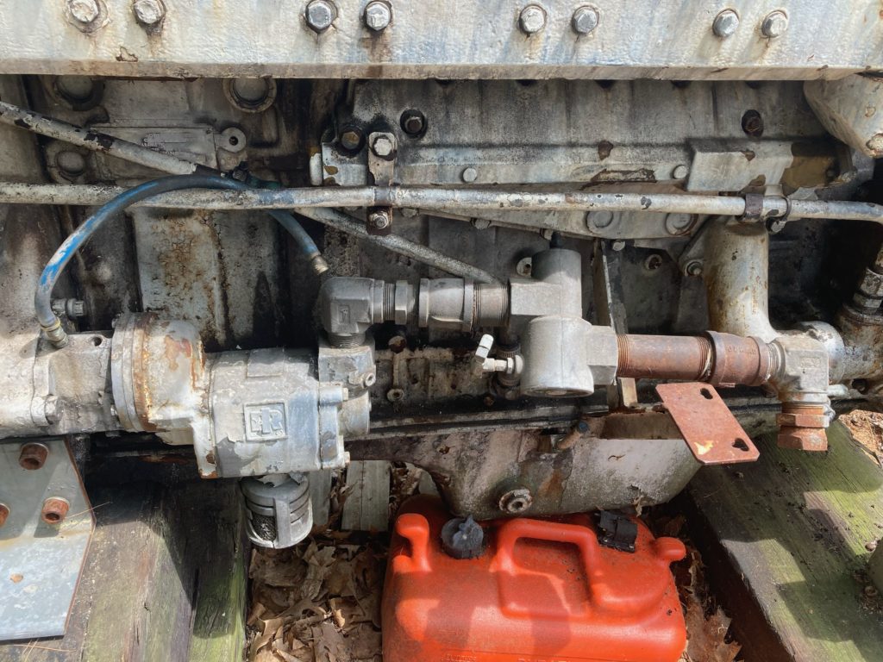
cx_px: 442
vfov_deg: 49.7
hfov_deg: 63.4
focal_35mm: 28
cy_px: 331
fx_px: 714
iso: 20
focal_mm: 3.99
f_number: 1.8
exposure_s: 1/184
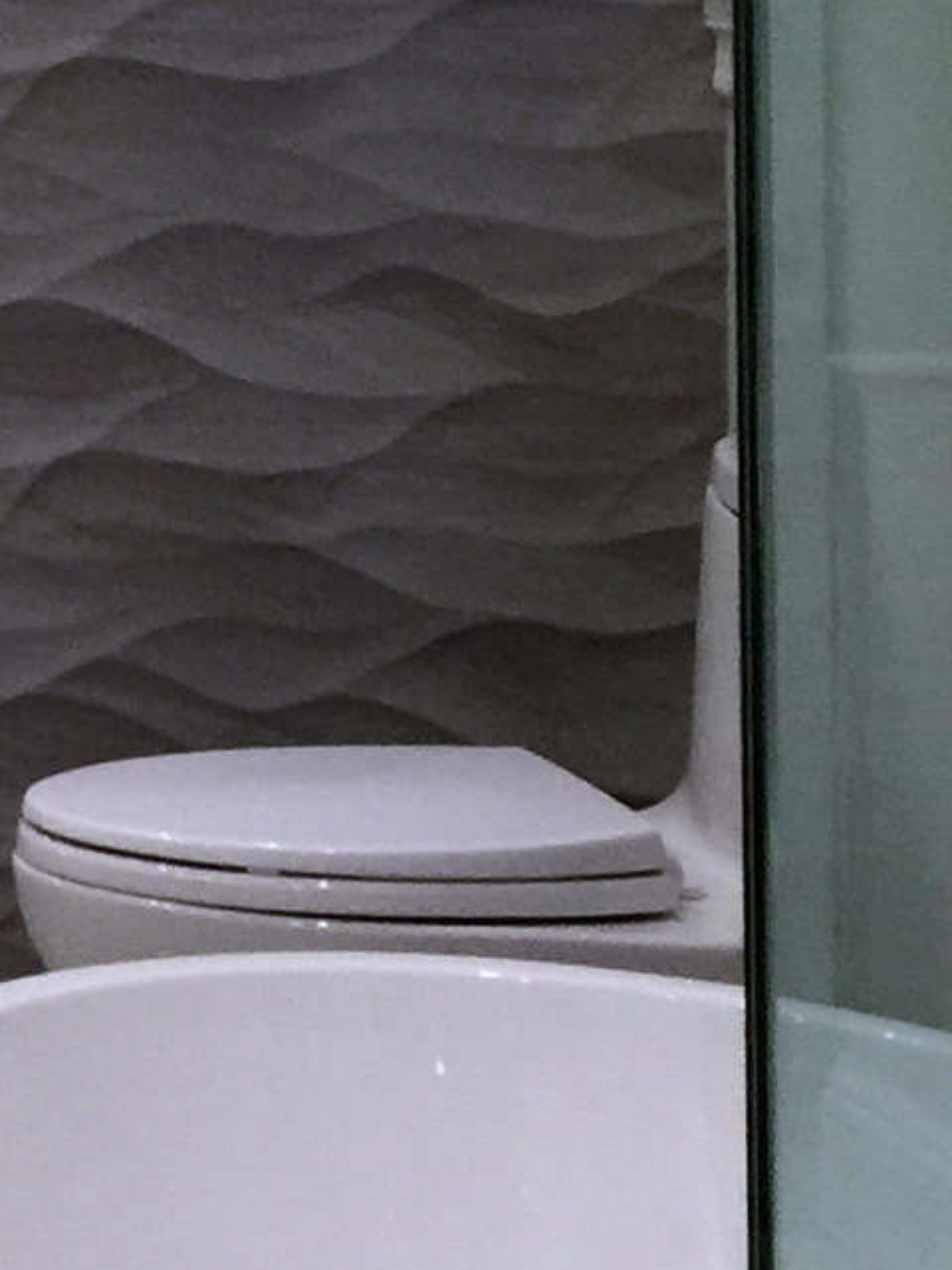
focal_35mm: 148
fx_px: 5427
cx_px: -1428
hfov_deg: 8.9
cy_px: -478
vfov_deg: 12.8
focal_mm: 4.15
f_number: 2.2
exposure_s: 1/30
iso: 50
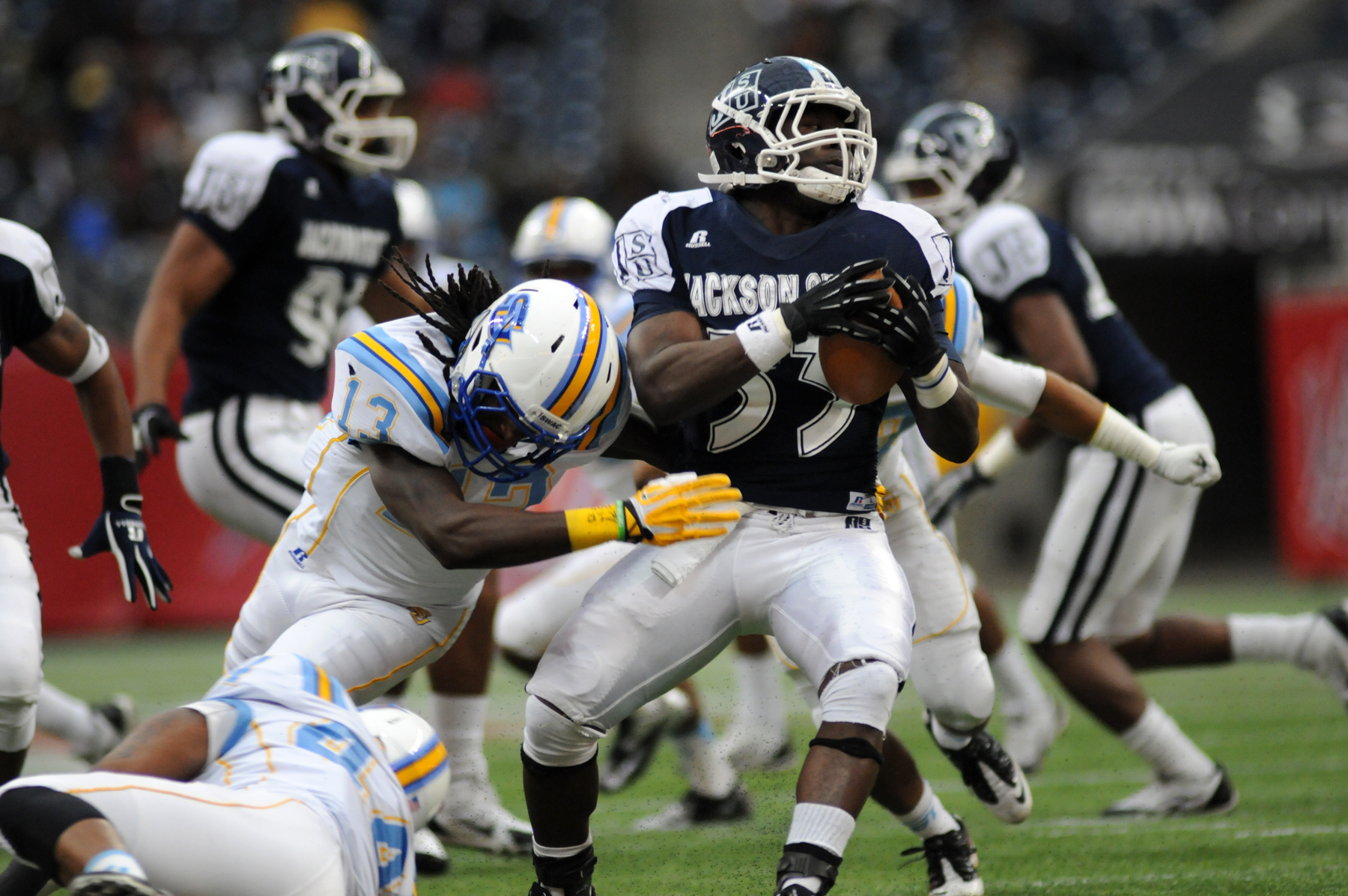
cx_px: 674
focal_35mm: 450
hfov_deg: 4.6
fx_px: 16831
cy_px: 448
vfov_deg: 3.0
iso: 1250
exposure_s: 1/640
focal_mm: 300
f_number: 2.8
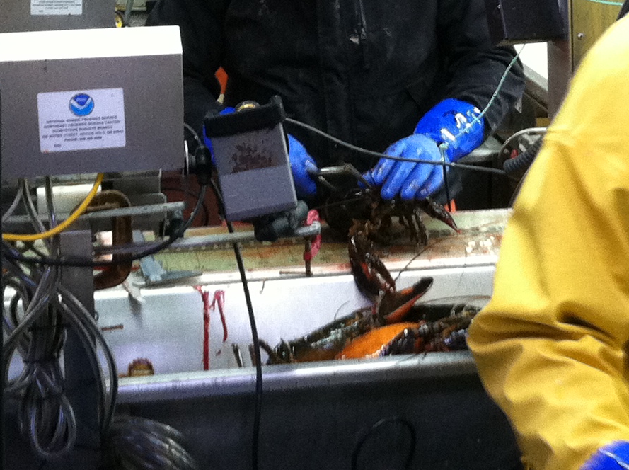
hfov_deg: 19.2
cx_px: 412
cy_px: 25
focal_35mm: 102
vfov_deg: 14.3
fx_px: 1851
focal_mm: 3.85
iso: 160
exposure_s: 1/15
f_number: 2.8
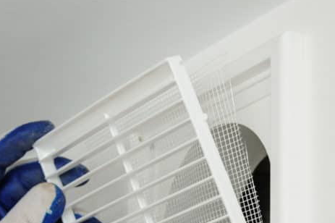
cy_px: 220
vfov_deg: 11.8
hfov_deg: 17.8
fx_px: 1069
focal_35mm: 115
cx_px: 202
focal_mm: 52
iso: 250
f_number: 7.1
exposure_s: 1/125
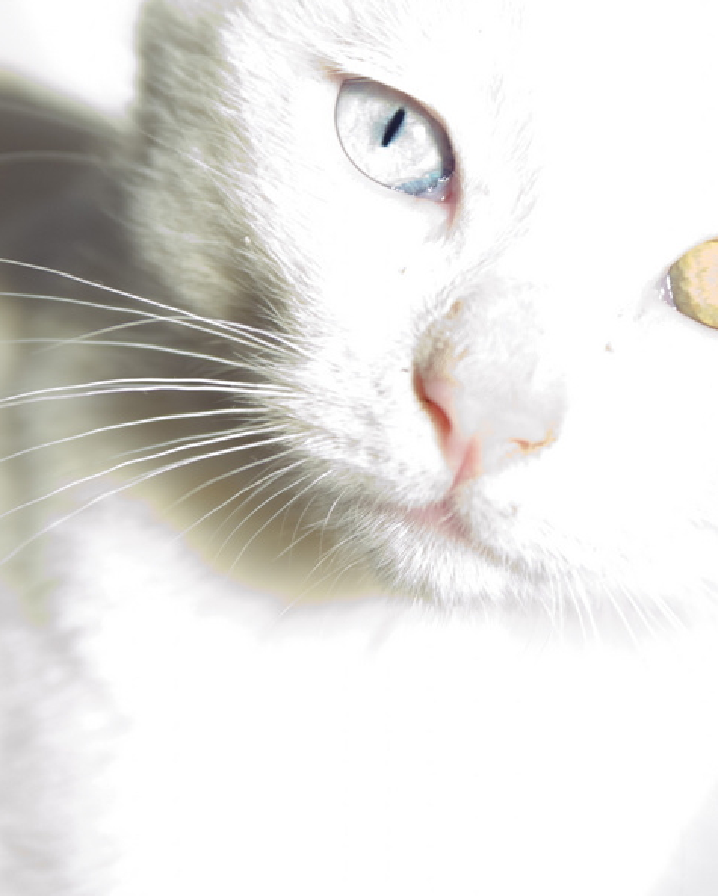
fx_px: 4751
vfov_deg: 10.8
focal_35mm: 179
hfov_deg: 8.6
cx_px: 491
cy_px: 273
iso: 800
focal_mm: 70
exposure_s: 1/100
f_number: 4.5
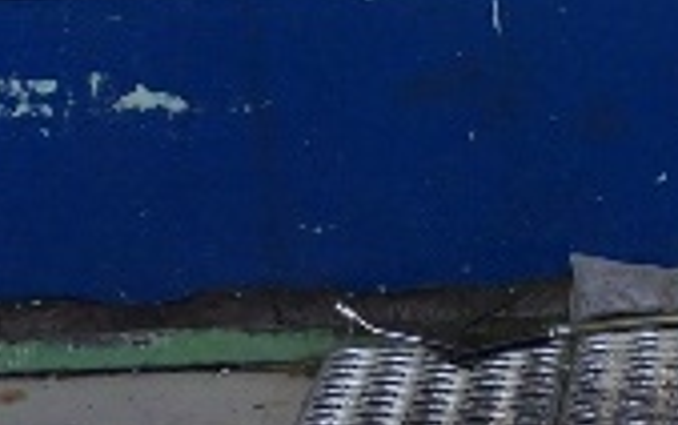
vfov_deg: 8.7
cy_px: -190
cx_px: 1059
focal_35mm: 148
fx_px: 2737
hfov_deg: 13.2
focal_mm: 16
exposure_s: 1/160
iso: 1000
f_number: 4
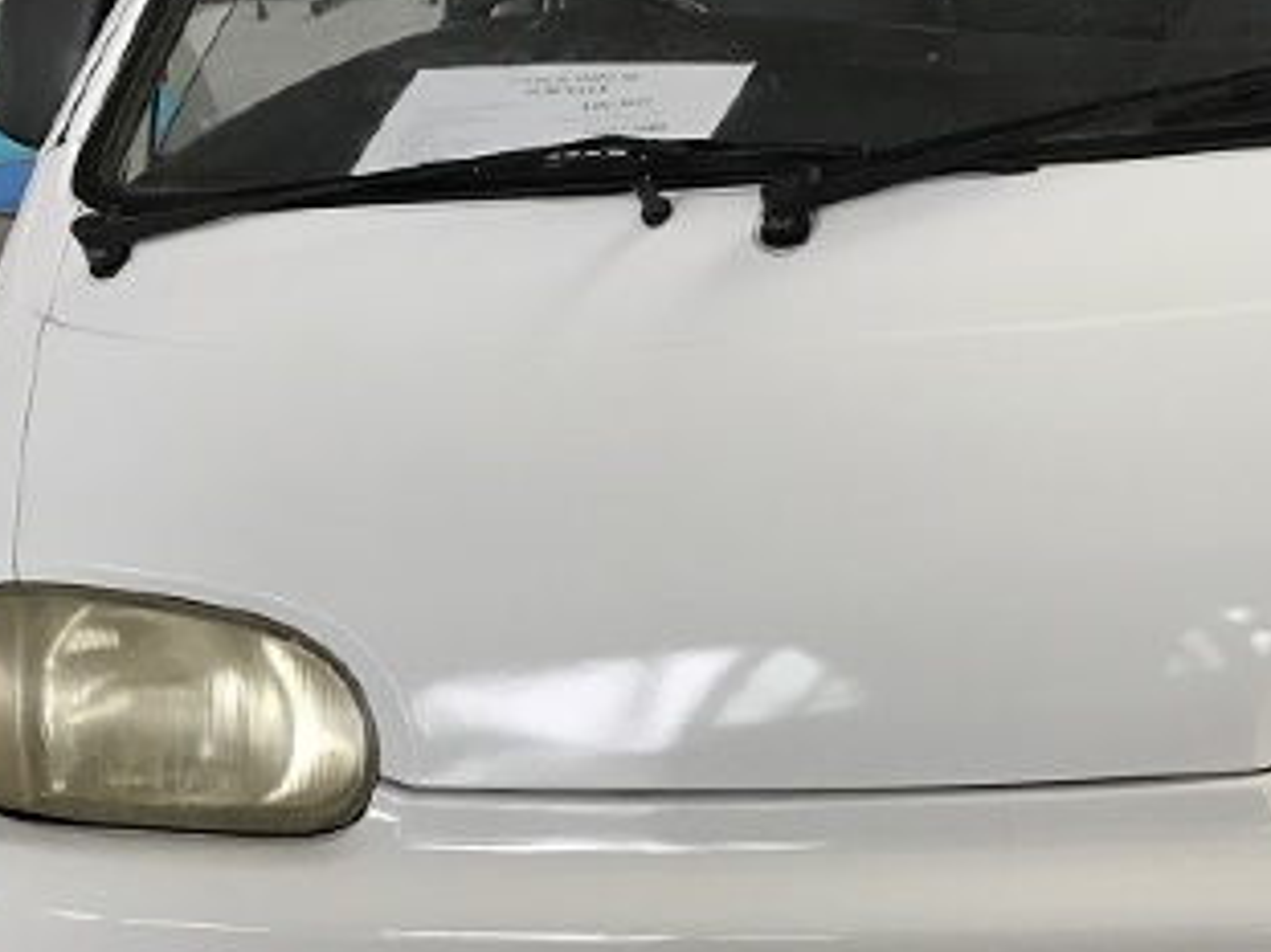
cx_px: 858
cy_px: 511
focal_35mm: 72
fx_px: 2643
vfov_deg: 20.4
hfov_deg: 26.9
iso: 40
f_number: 1.8
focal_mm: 3.99
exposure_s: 1/33
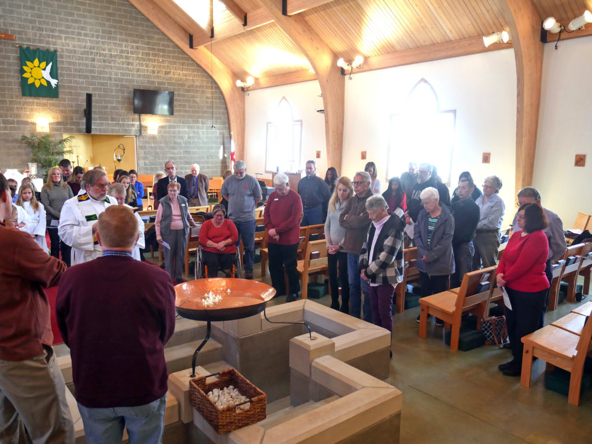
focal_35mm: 28
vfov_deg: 49.7
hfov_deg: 63.4
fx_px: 479
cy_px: 222
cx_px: 296
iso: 320
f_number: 3.5
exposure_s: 1/60
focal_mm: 14
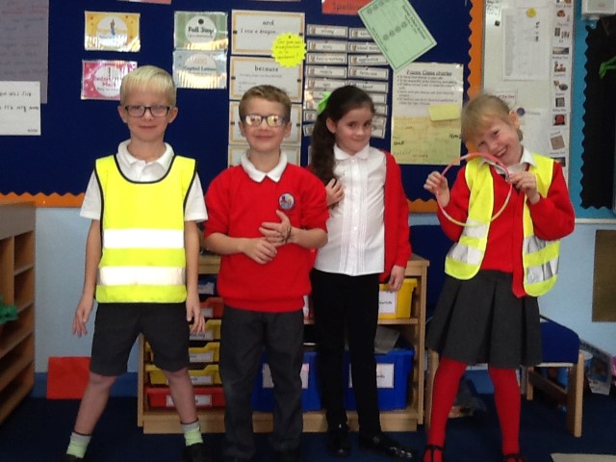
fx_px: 783
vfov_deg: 32.9
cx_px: 308
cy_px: 231
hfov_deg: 42.9
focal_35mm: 44
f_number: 2.4
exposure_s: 1/30
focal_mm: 2.03
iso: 50
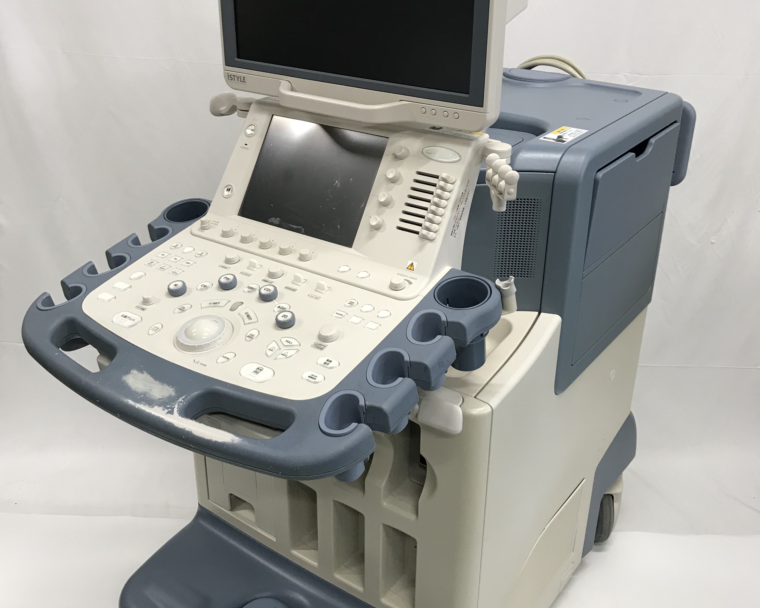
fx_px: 832
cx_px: 381
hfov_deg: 49.1
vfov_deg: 40.1
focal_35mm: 37
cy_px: 286
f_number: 1.8
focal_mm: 3.99
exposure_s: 1/30
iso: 20
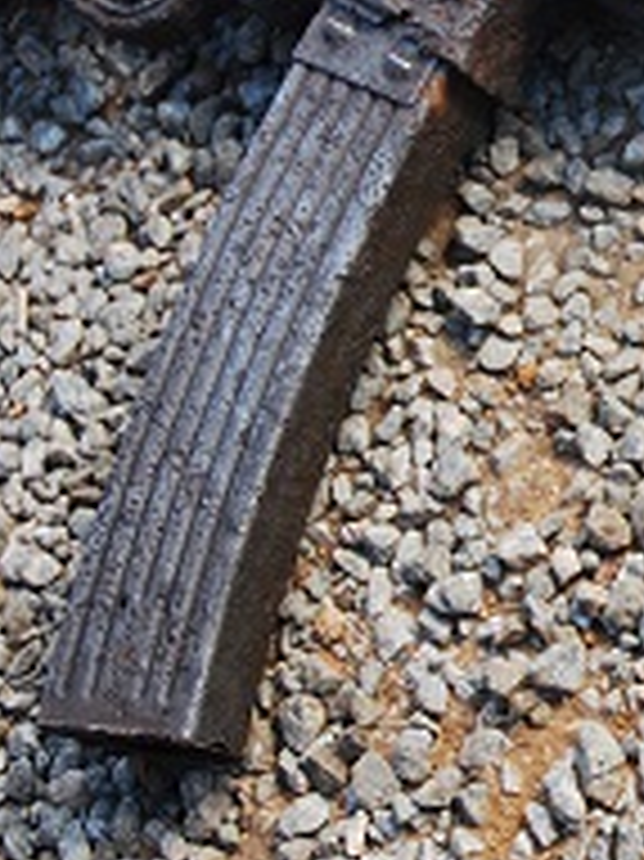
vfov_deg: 17.9
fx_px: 2707
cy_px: 196
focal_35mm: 109
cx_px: 932
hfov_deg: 12.9
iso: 200
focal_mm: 24
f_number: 5
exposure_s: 1/100
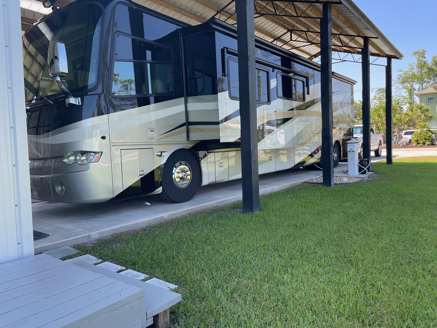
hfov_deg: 67.3
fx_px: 328
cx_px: 218
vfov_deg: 53.1
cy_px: 164
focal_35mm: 26
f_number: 1.6
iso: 32
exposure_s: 1/427
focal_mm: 5.1
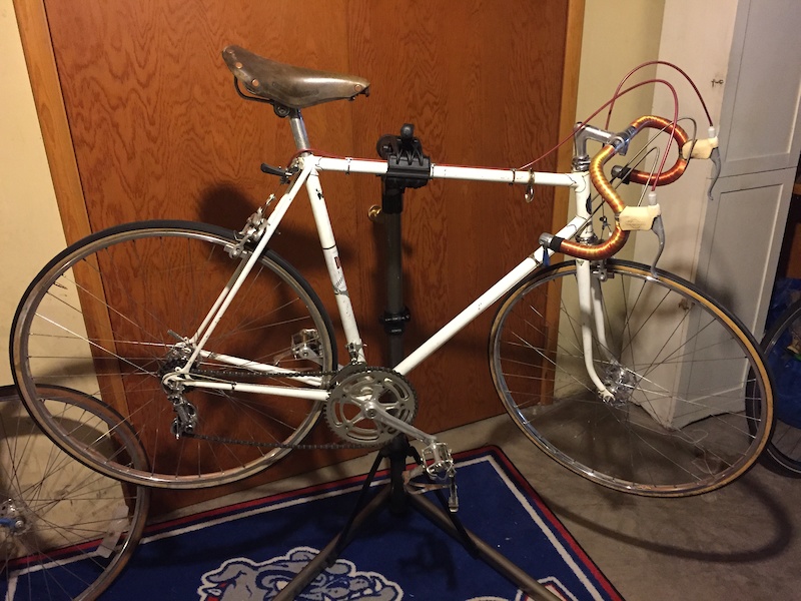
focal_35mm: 29
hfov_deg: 61.7
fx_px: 671
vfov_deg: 48.2
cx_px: 400
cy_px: 300
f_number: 2.2
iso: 320
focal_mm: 4.15
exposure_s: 1/15
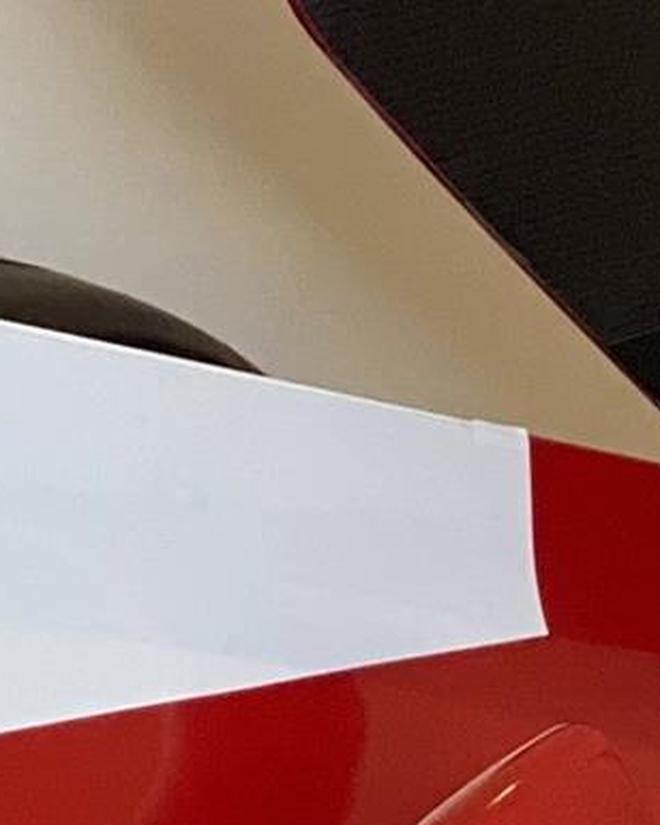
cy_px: 1136
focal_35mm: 372
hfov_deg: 4.2
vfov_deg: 5.2
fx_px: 9083
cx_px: 165
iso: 125
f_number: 2
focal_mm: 6
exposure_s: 1/100
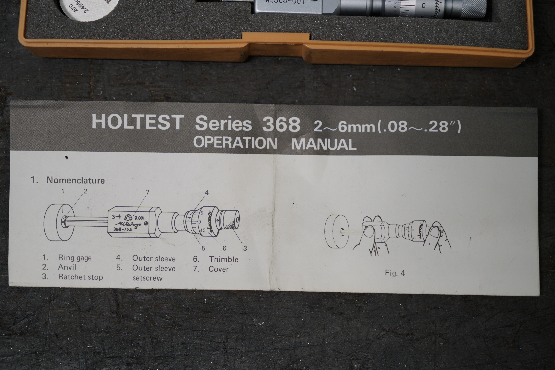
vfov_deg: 23.8
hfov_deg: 35.1
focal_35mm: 57
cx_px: 278
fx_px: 879
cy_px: 185
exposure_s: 1/60
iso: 400
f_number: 4
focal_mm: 57
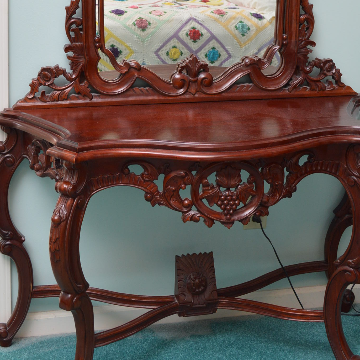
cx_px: 177
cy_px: 20
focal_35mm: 67
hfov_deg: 25.7
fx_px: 788
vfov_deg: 24.8
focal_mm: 24
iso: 400
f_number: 5.6
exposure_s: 1/60
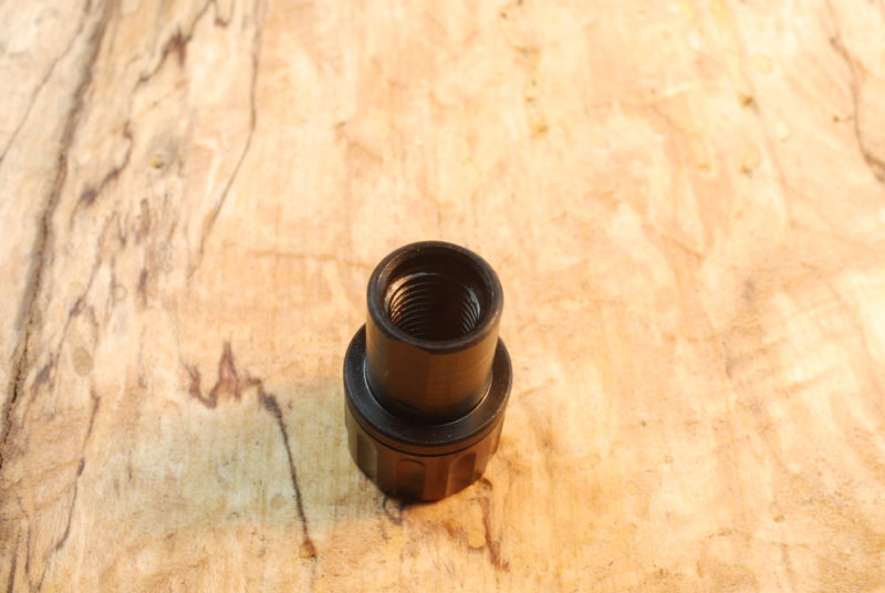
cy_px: 296
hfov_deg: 33.4
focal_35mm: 60
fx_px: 1477
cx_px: 442
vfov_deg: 22.7
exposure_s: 1/8
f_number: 22
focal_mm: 40
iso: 200
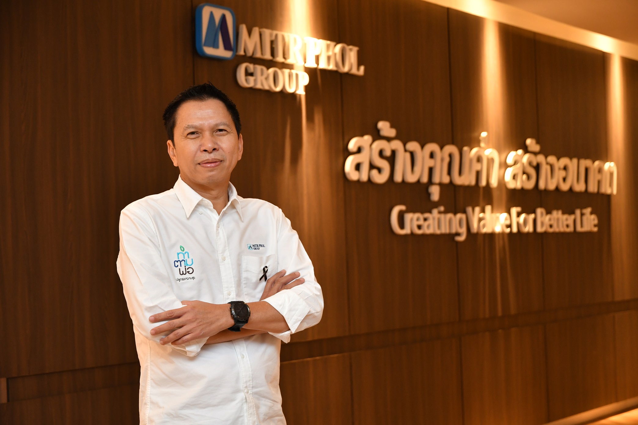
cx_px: 319
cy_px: 212
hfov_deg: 30.5
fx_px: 1170
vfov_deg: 20.6
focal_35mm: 66
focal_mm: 44
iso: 1000
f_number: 3.5
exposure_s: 1/100
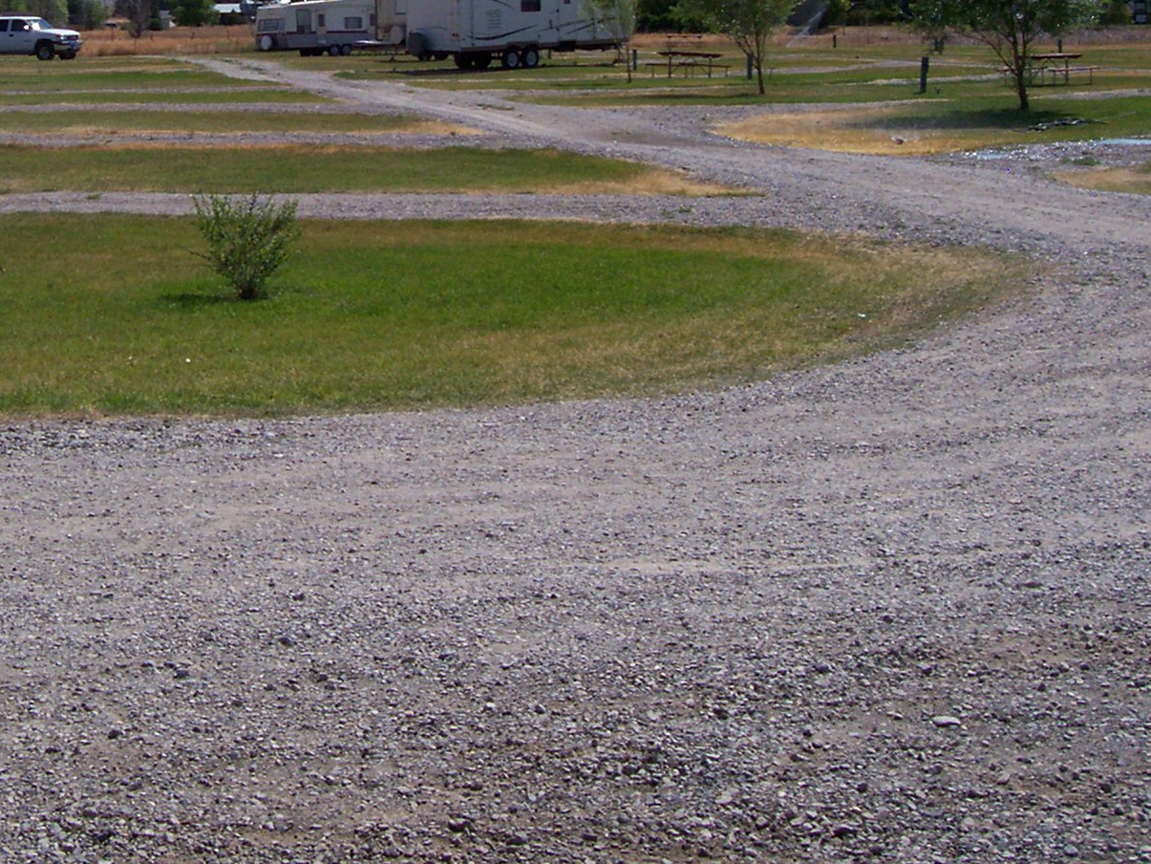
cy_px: 76
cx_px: 217
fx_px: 2161
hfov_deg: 29.1
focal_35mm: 65
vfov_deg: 22.0
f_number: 5.1
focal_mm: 5.6
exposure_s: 1/895
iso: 80
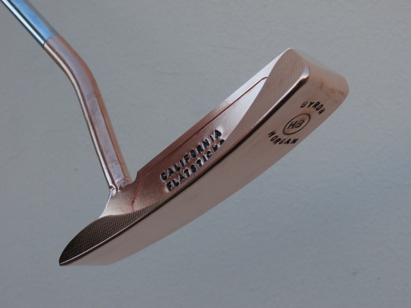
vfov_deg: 21.9
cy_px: 154
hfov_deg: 29.0
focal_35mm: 67
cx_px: 206
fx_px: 795
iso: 100
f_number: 4.3
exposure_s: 1/160
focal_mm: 11.86
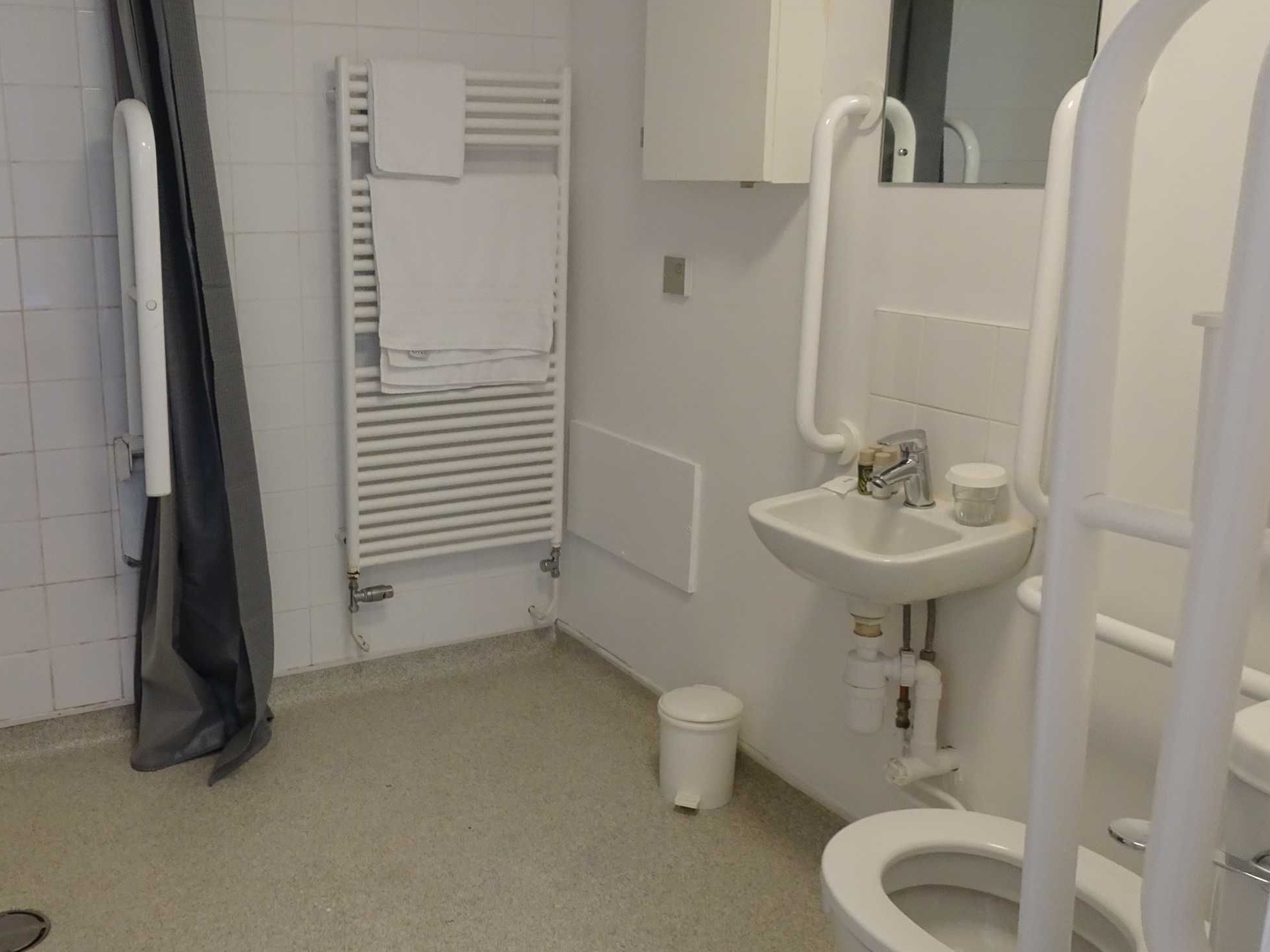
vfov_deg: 44.2
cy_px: 468
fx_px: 1174
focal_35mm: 32
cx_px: 479
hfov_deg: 56.2
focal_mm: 4.1
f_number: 3.5
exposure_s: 1/25
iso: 800
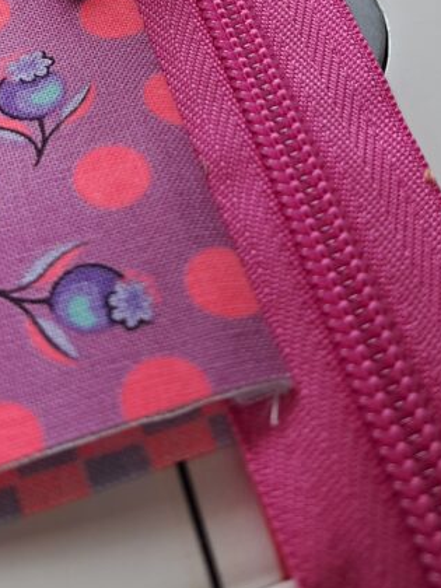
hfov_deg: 23.9
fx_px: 1036
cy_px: -24
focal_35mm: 61
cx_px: 144
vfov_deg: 29.2
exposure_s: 1/60
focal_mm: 5.23
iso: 50
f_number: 1.8
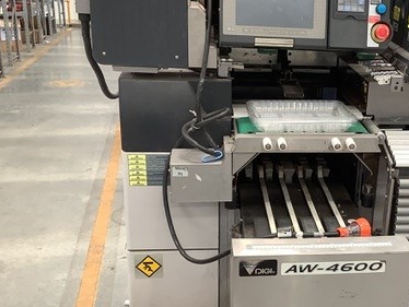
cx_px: 300
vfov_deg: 27.5
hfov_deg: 35.5
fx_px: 627
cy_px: 190
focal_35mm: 53
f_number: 2.4
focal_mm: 3.3
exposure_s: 1/50
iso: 100
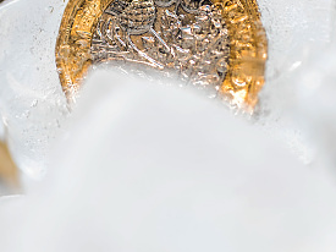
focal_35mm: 160
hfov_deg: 12.3
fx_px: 1552
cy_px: 101
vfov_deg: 9.3
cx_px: 213
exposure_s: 1/200
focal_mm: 90
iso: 400
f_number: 8
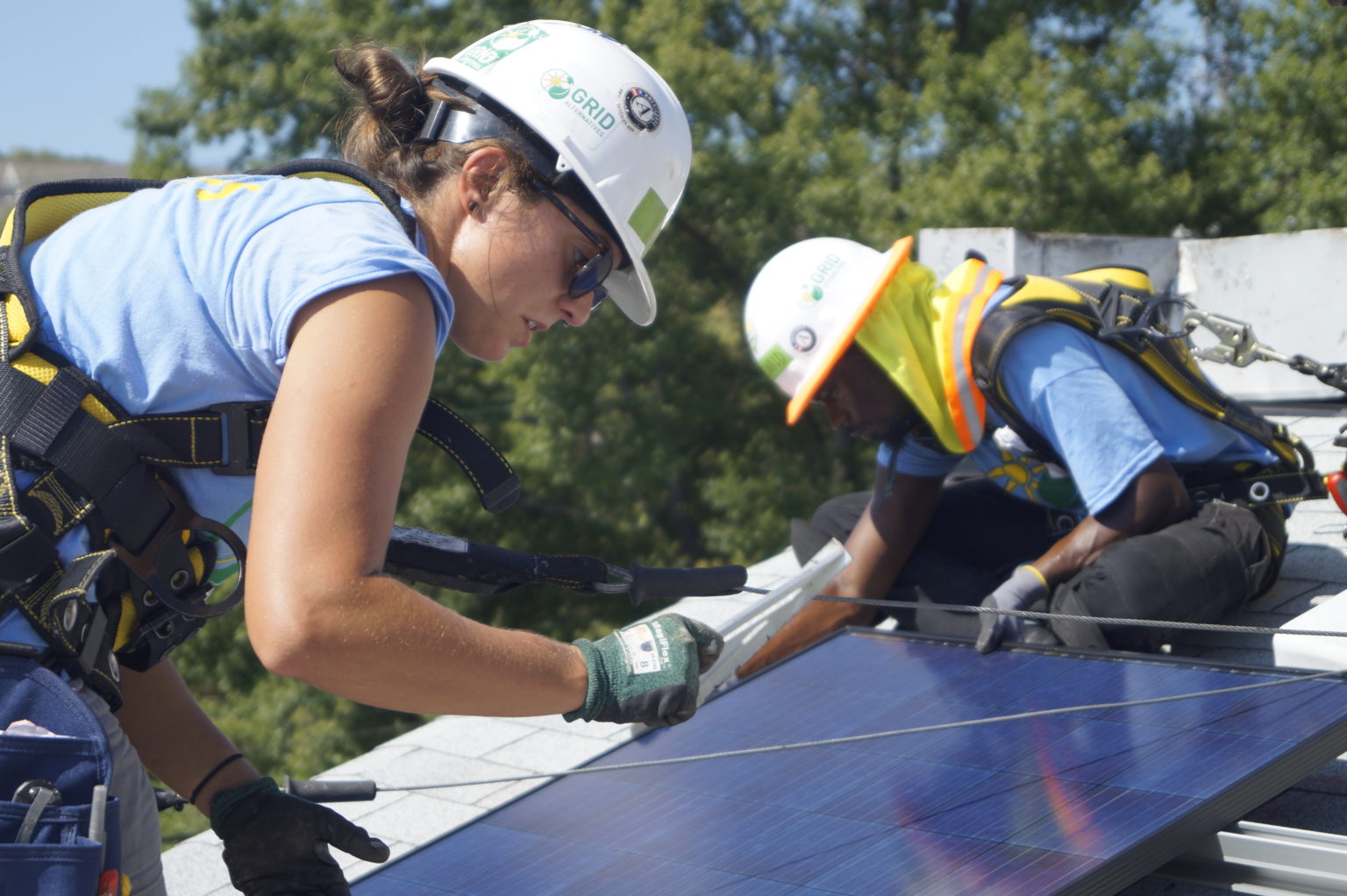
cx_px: 674
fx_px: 3085
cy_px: 448
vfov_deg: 16.5
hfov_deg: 24.6
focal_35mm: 82
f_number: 6.3
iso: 100
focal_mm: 55
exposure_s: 1/320
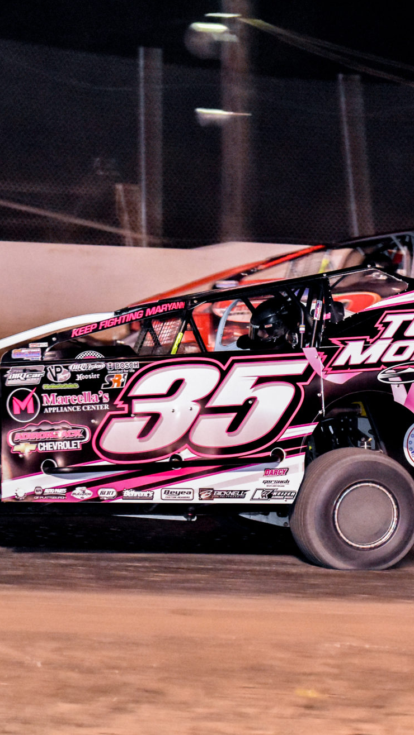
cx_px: 218
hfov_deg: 6.9
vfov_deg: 12.2
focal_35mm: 176
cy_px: 374
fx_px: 3436
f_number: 5.6
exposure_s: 1/200
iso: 6400
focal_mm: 72
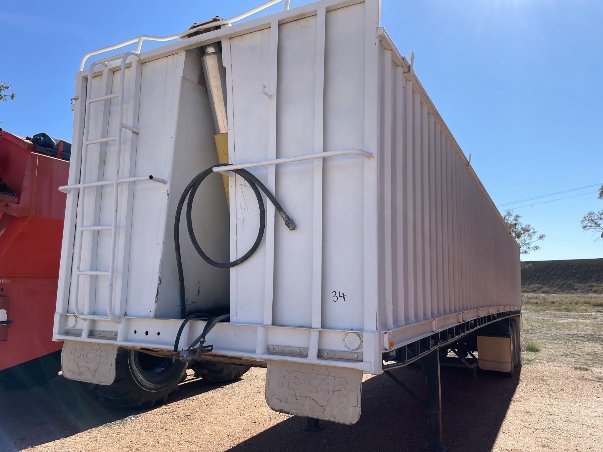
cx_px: 302
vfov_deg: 53.1
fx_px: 453
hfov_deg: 67.3
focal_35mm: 26
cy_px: 226
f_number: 1.6
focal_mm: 4.2
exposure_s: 1/2817
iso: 32
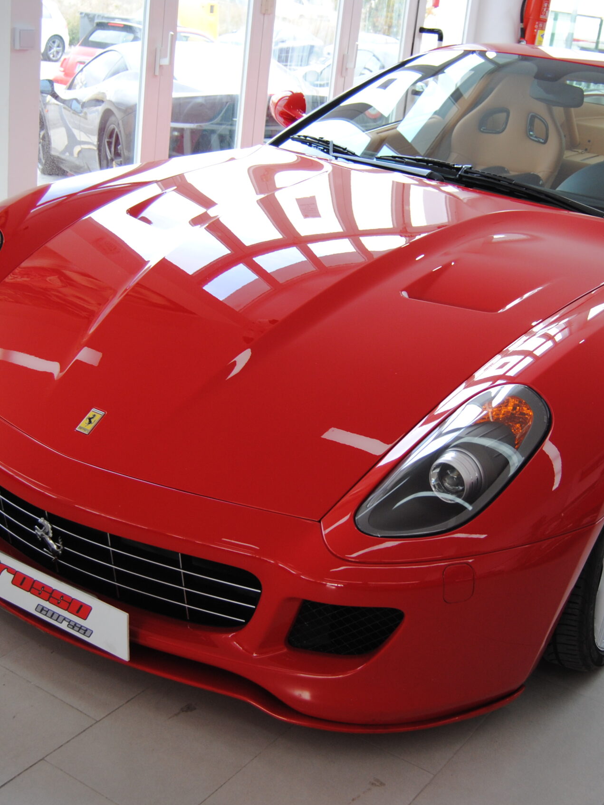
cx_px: 342
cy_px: 406
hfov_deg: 30.2
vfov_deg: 39.7
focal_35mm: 48
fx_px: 1116
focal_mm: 22
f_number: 3.5
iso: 200
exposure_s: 1/50
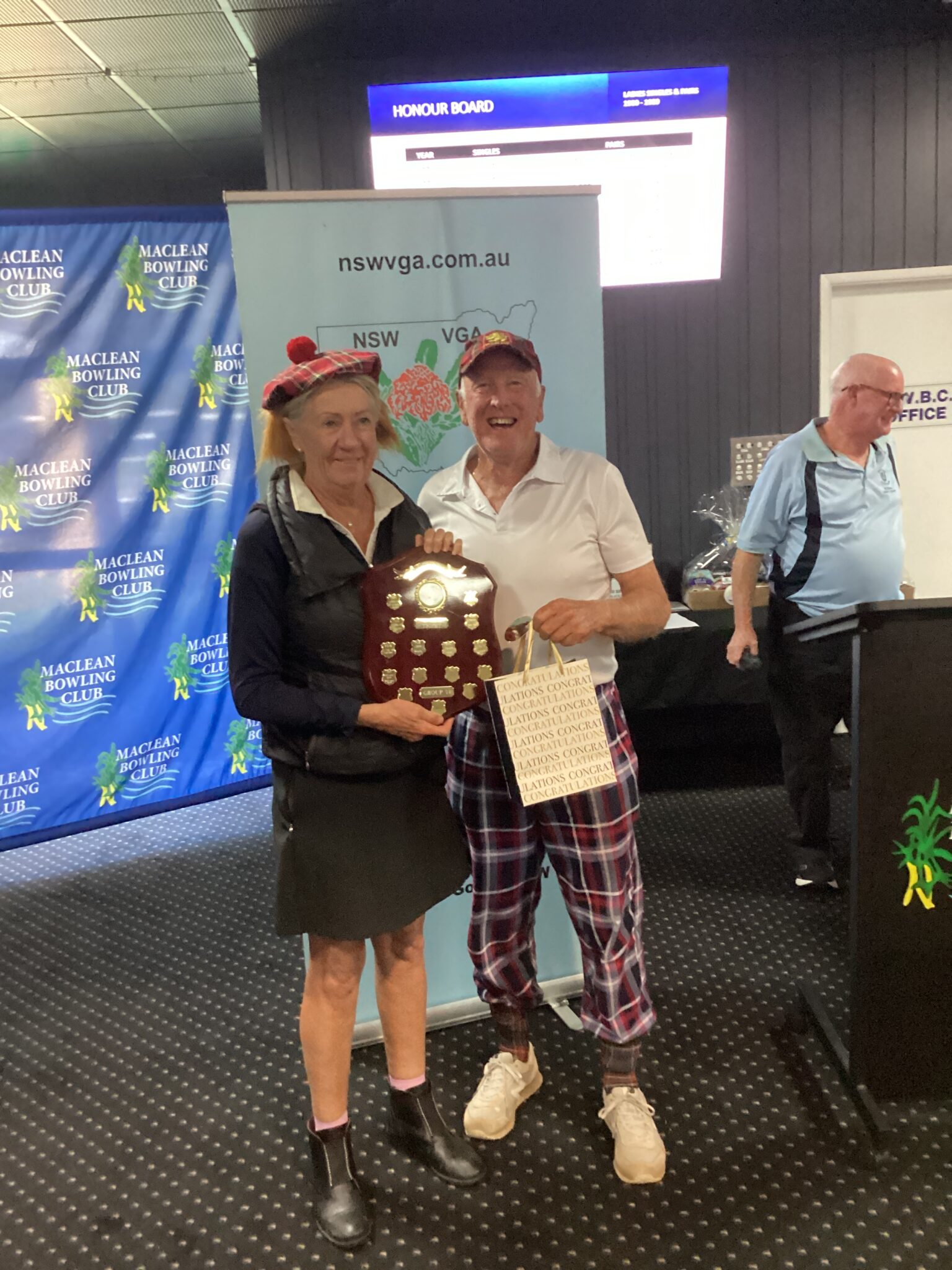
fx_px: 1137
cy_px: 635
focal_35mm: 31
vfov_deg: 58.4
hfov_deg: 45.4
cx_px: 476
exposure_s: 1/25
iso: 500
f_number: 2.4
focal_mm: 3.3
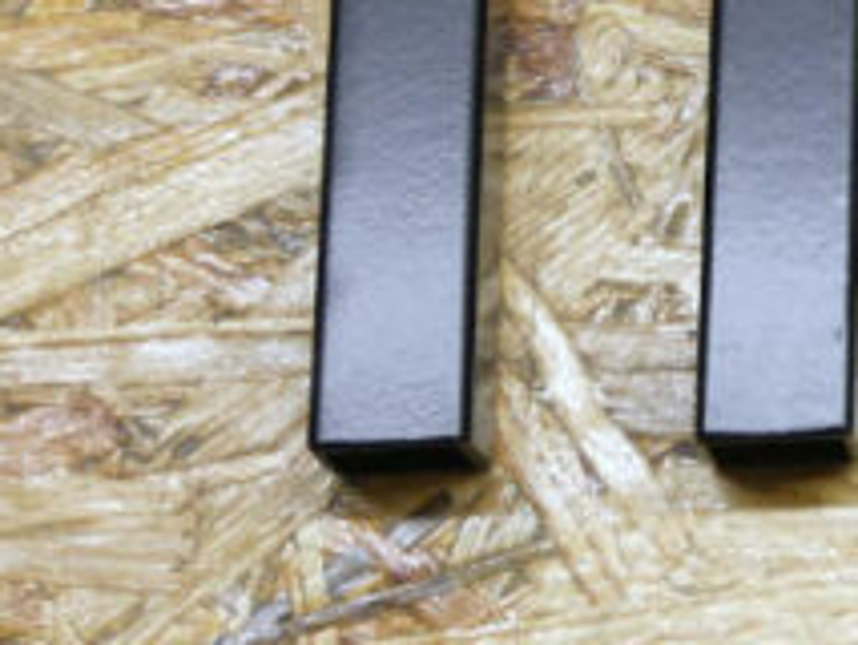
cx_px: 1503
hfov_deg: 11.6
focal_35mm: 159
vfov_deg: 9.1
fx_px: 3943
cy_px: -256
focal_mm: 22
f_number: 4.7
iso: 400
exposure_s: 1/60
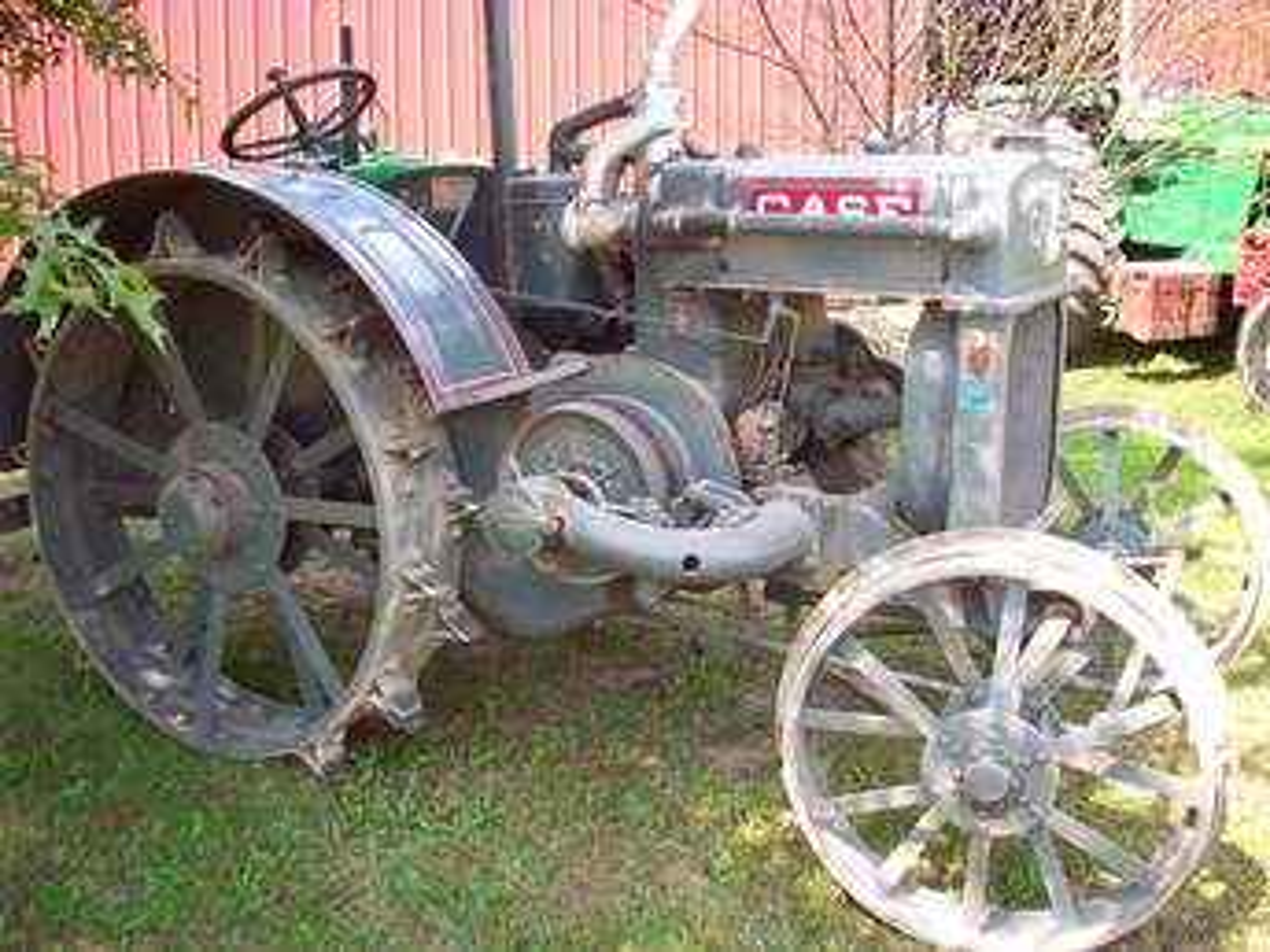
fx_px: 1357
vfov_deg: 38.7
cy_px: 476
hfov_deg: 50.1
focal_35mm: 37
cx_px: 635
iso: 200
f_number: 2.8
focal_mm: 6.2
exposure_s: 1/407
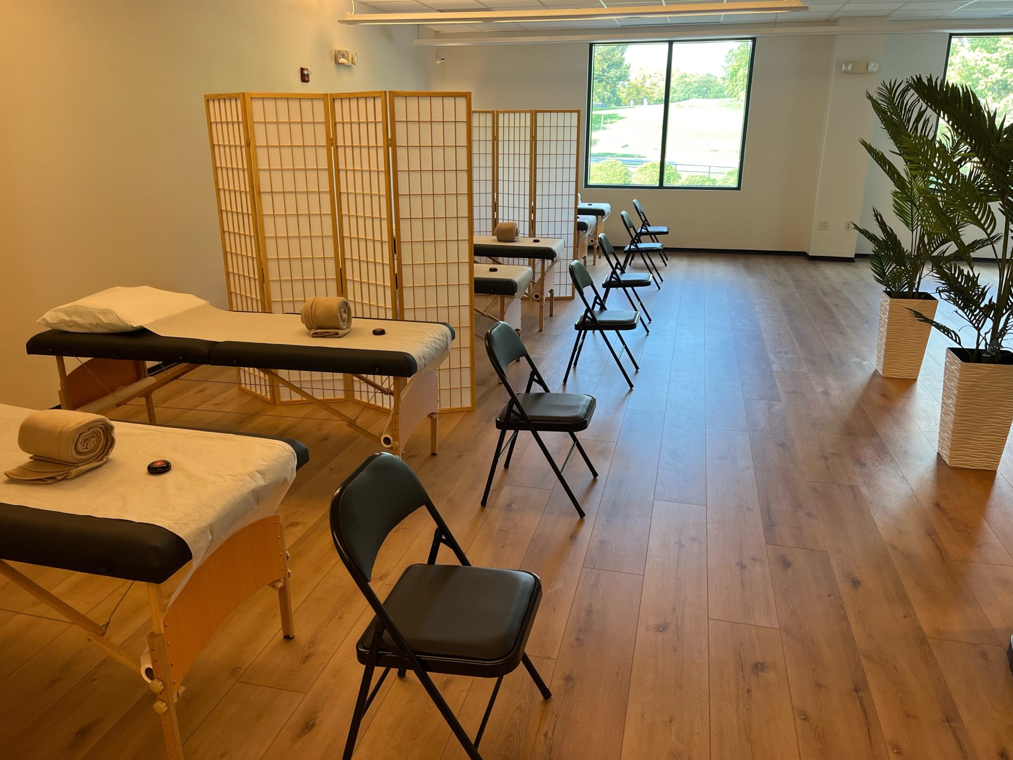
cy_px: 380
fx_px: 761
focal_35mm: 26
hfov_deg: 67.3
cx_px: 506
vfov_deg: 53.1
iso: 100
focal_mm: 5.1
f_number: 1.6
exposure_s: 1/120
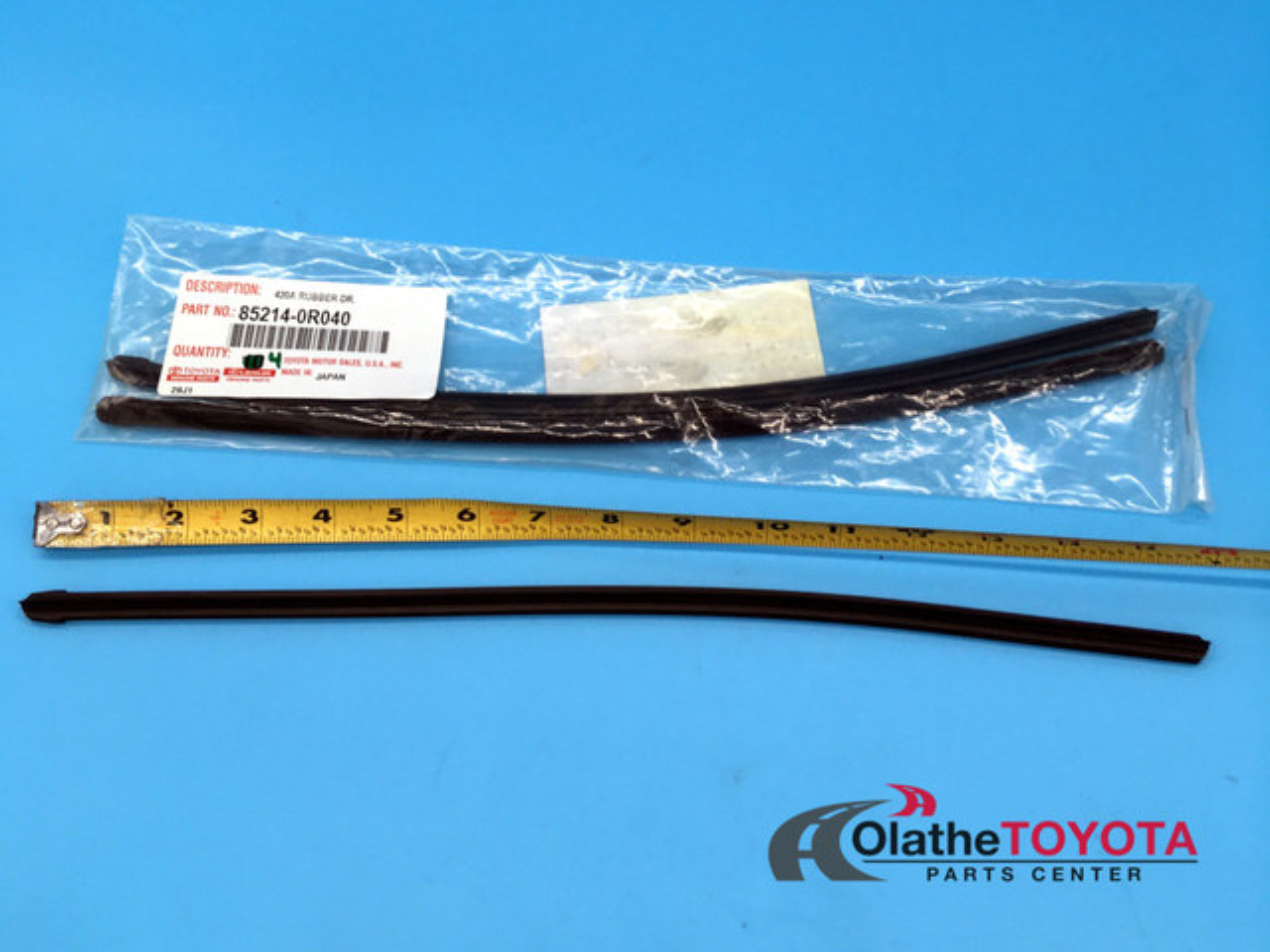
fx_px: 1064
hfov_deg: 61.7
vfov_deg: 48.2
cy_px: 476
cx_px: 635
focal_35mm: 29
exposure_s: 1/120
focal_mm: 4.15
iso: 32
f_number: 2.2
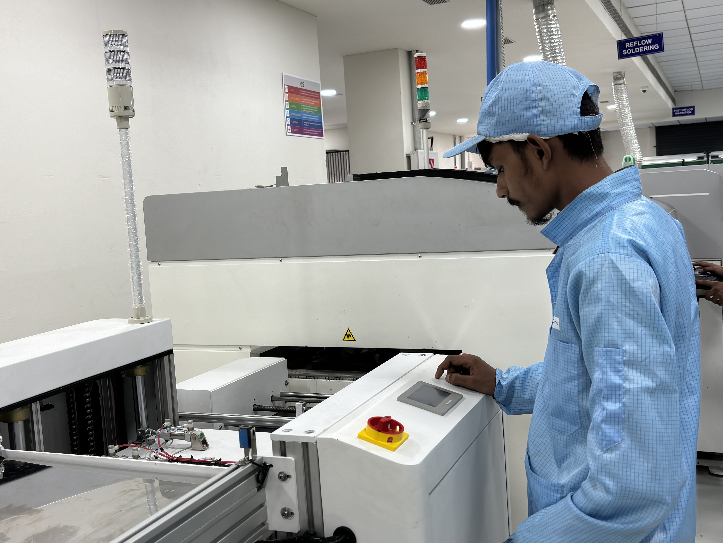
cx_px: 362
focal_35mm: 37
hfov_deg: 50.1
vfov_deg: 38.7
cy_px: 272
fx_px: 773
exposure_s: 1/50
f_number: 1.6
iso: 40
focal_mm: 5.96
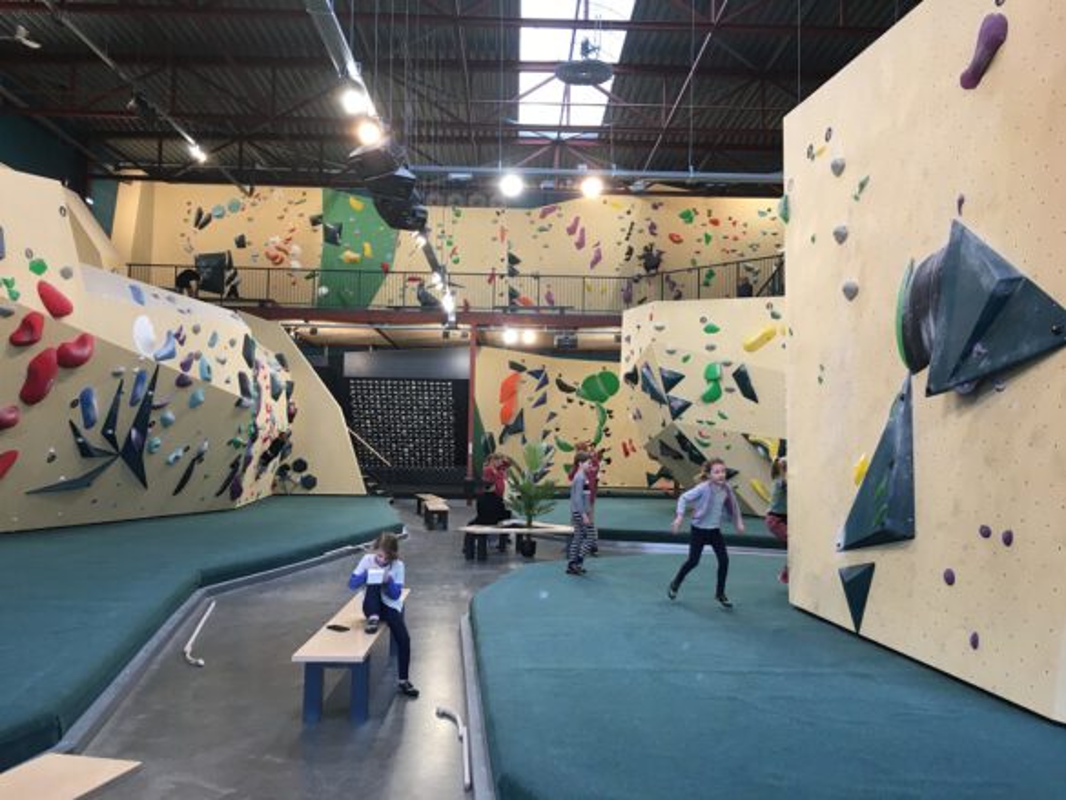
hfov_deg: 61.6
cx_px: 533
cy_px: 400
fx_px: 893
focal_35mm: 29
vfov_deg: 48.2
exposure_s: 1/33
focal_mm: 4.15
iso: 40
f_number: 2.2
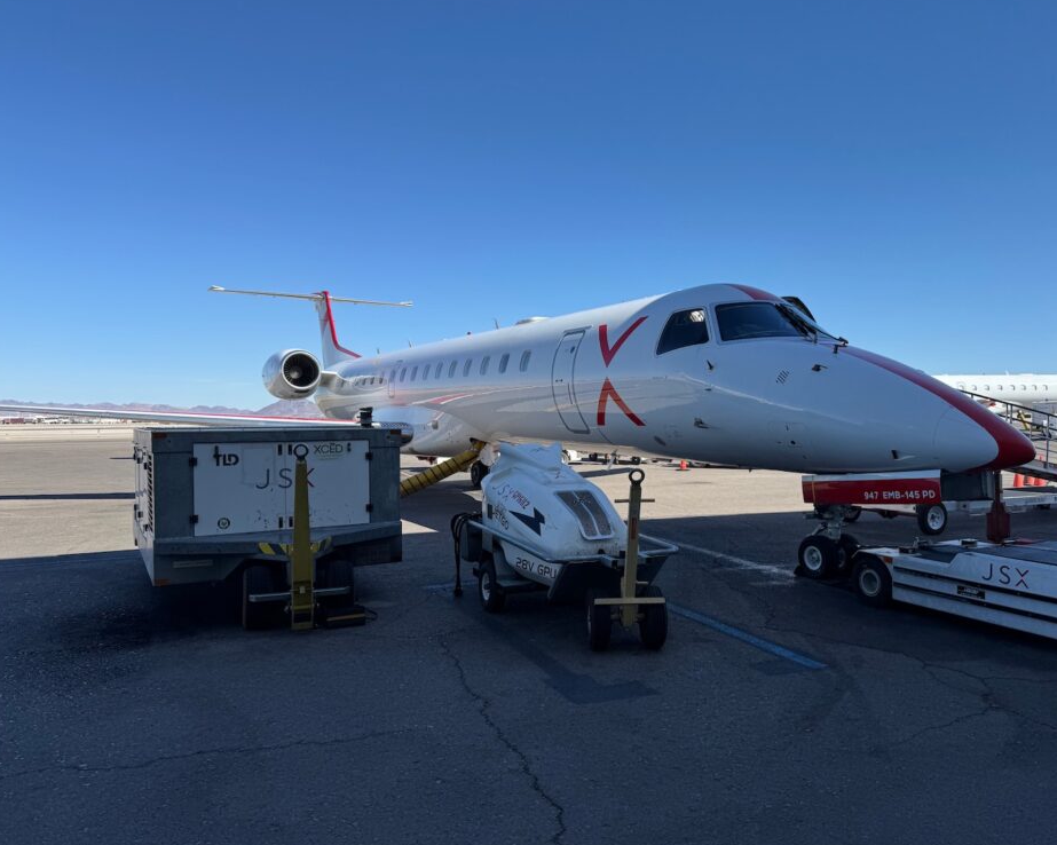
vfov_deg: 54.9
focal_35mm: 26
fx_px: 813
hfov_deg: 65.9
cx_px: 574
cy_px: 422
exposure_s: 1/3597
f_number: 1.78
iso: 80
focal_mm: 6.76
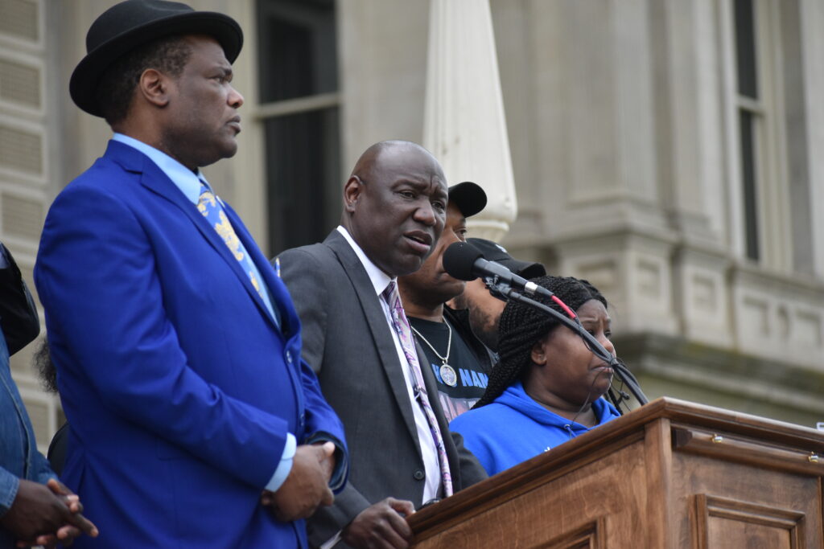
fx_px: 5837
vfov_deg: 5.4
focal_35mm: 255
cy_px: 274
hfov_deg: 8.1
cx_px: 412
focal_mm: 170
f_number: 5
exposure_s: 1/1000
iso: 800
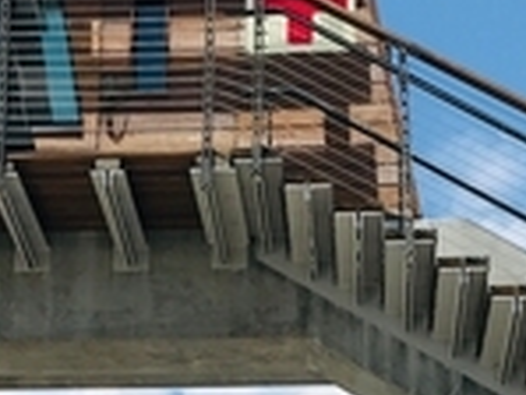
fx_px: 1688
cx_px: 233
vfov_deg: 13.1
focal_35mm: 111
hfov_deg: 17.7
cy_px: 436
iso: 20
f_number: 1.8
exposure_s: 1/3546
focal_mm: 3.99
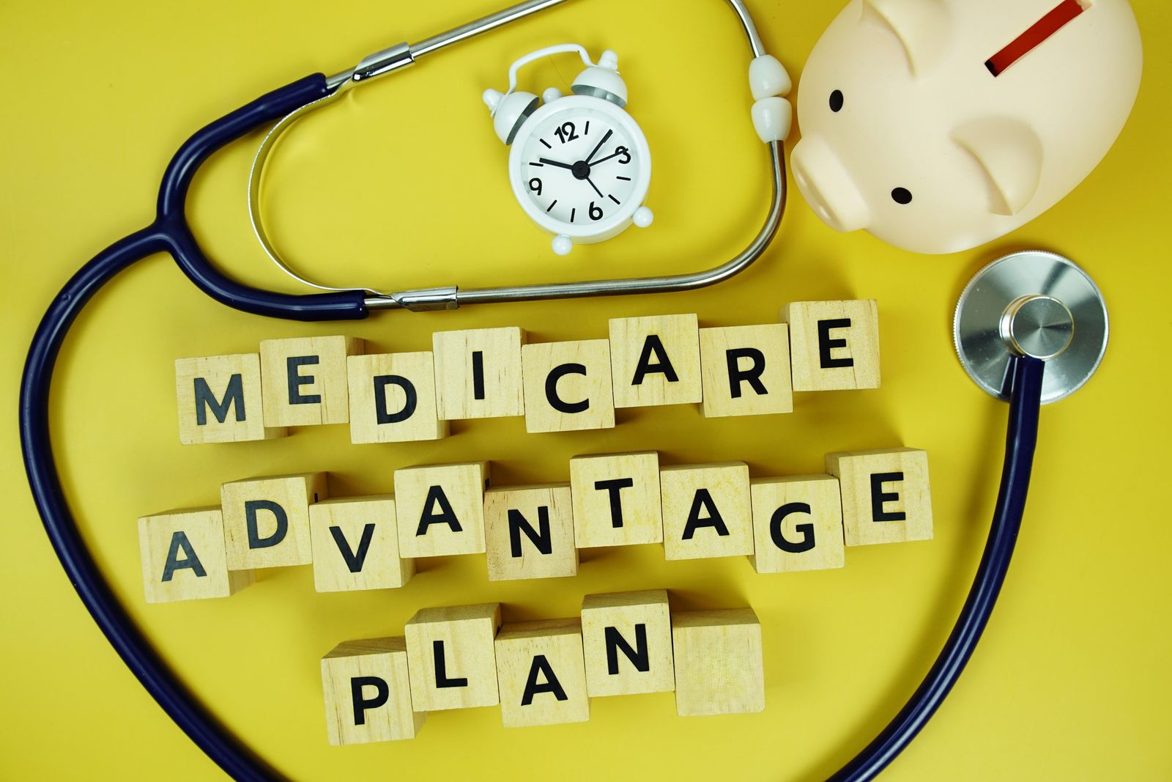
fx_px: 1123
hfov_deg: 55.1
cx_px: 586
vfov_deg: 38.4
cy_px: 391
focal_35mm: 34
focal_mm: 23
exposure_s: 1/10
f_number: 5.6
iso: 100
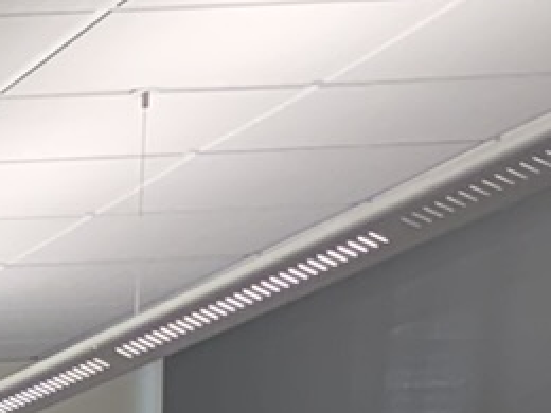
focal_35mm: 205
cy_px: 1271
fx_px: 3263
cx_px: -1348
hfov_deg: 7.8
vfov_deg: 6.6
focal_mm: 4.25
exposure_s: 1/60
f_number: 1.8
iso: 64
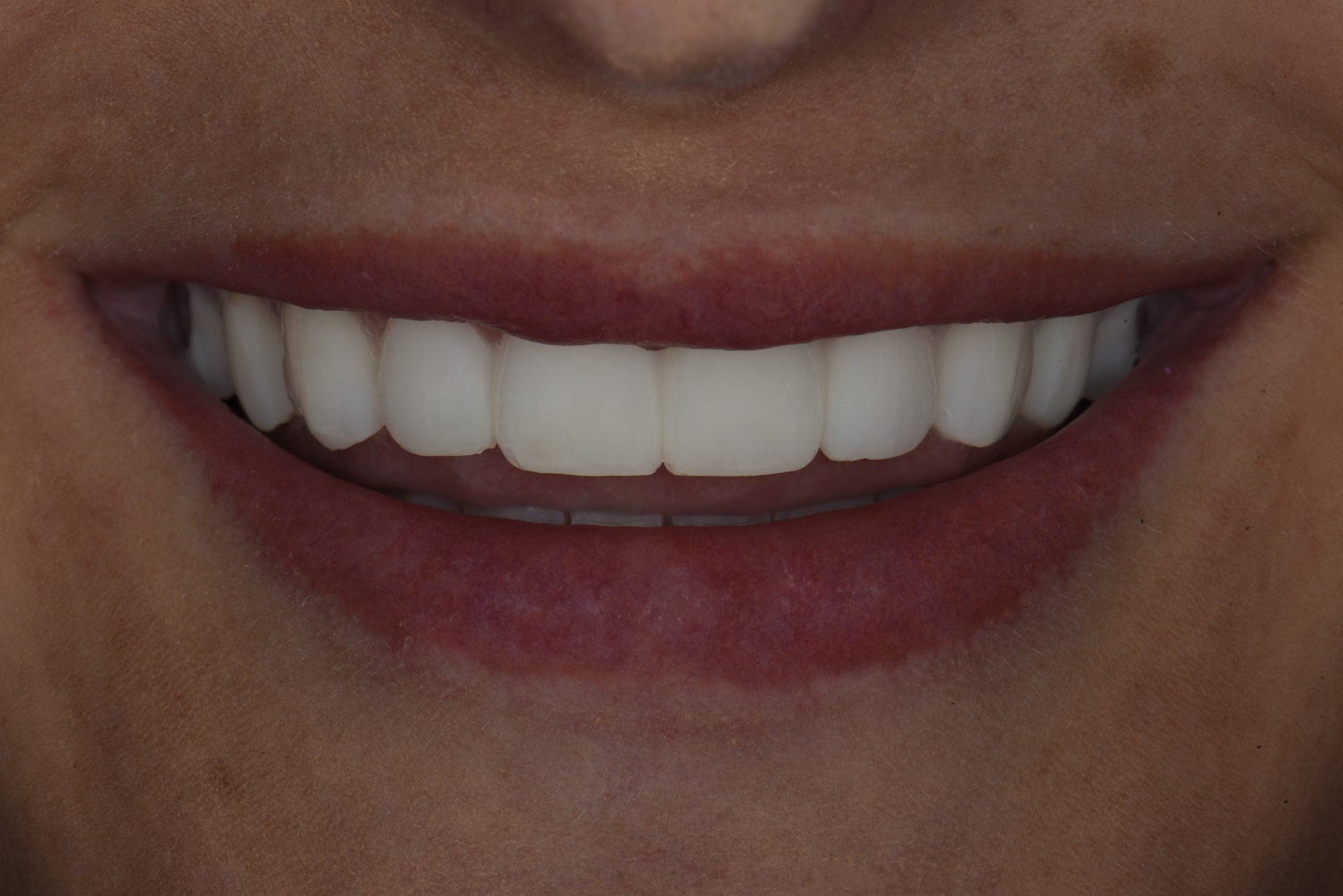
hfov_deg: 19.4
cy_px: 448
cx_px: 672
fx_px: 3918
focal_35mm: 105
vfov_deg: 13.1
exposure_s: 1/160
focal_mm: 105
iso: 200
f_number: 32
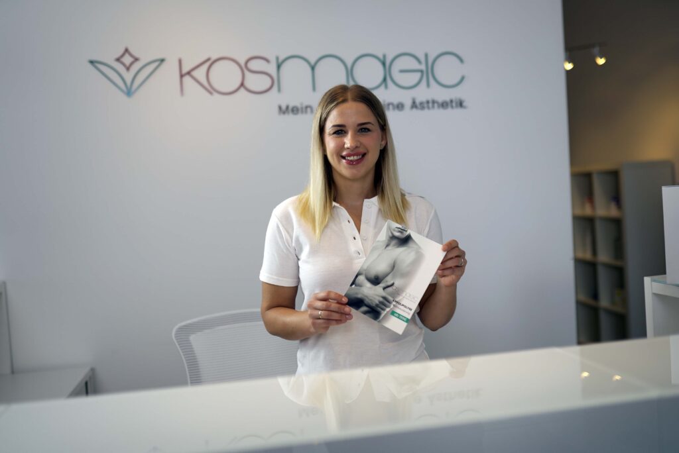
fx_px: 660
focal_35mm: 35
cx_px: 340
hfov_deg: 54.4
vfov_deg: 37.9
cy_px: 226
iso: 125
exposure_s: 1/320
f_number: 1.8
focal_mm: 35
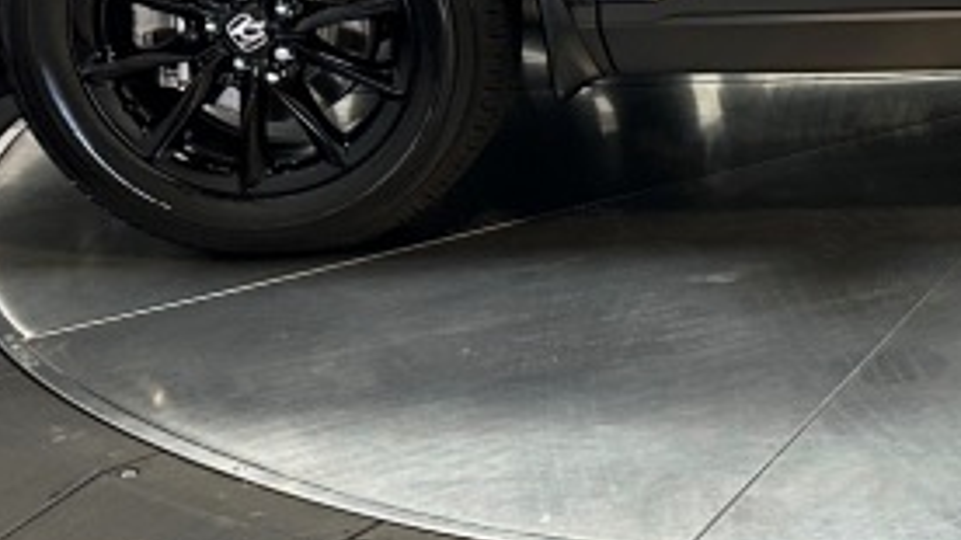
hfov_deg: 20.8
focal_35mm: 97
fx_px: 2471
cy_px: 91
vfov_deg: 12.4
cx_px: 1097
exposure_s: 1/60
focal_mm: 6.86
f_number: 1.78
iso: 500
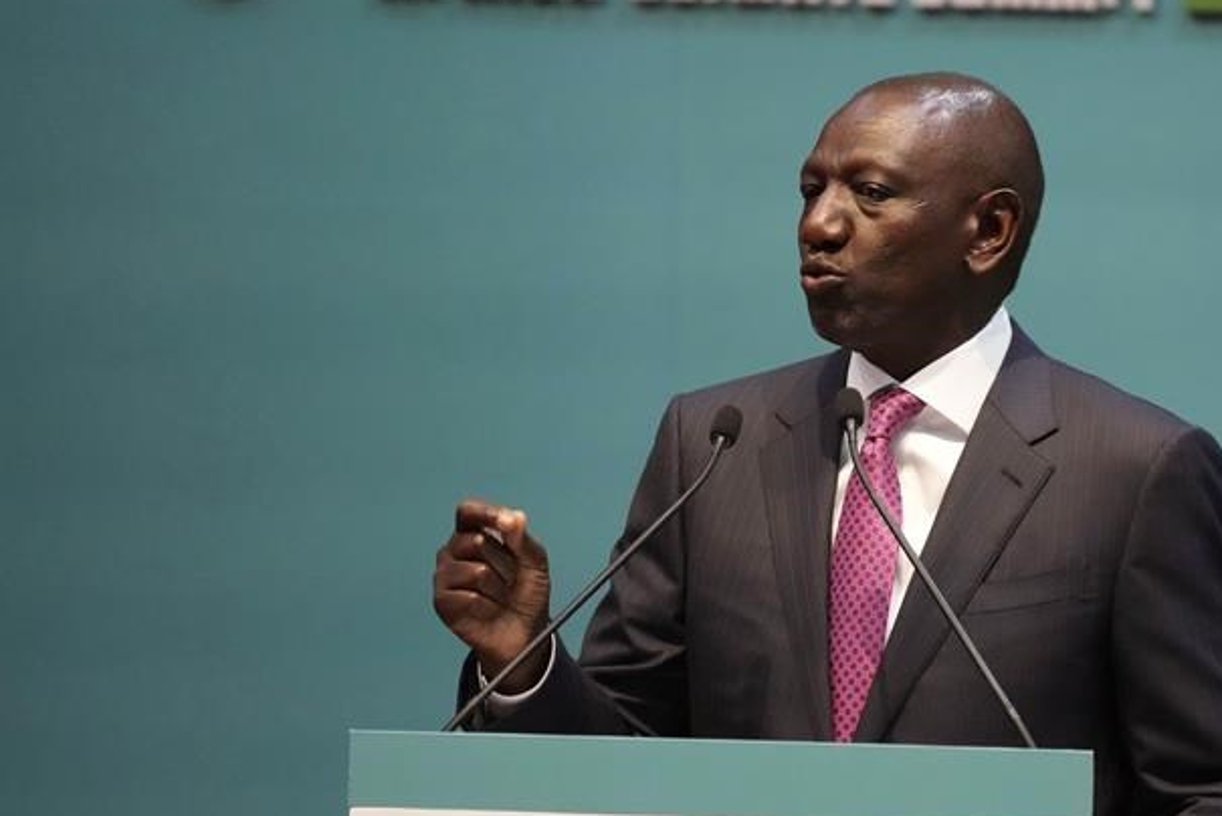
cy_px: 387
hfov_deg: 3.0
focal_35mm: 677
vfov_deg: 2.0
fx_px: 22990
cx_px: 937
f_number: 5.6
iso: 10000
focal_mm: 400
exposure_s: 1/1000
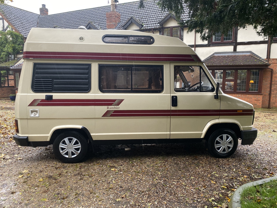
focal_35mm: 26
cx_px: 138
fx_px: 208
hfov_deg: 67.3
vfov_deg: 53.1
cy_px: 104
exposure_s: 1/60
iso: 125
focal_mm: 4.25
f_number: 1.8
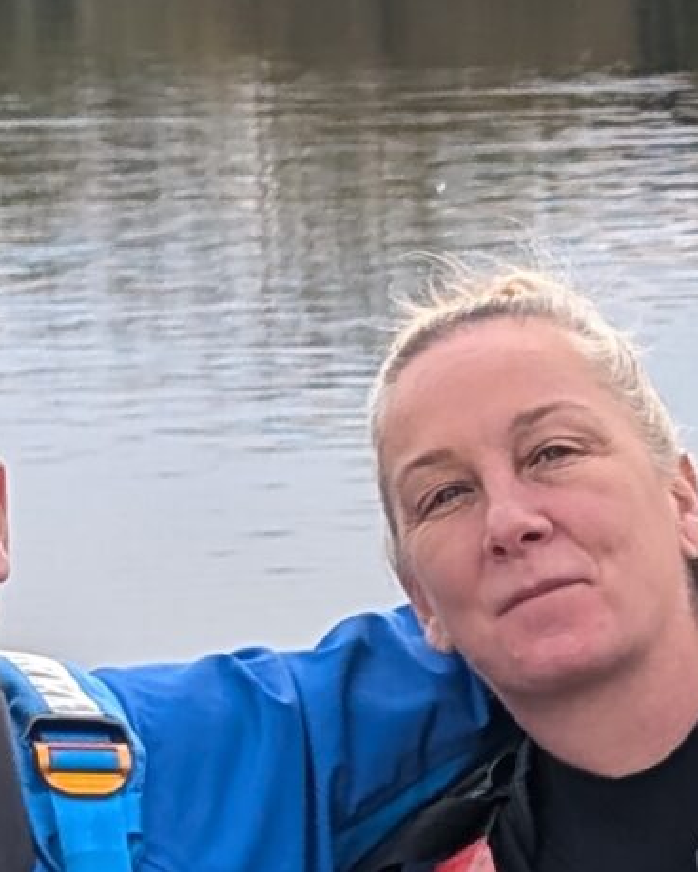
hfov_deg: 5.6
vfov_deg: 7.1
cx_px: 1482
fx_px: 6897
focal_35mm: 267
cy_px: 1277
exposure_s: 1/341
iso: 20
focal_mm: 6.9
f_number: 1.68
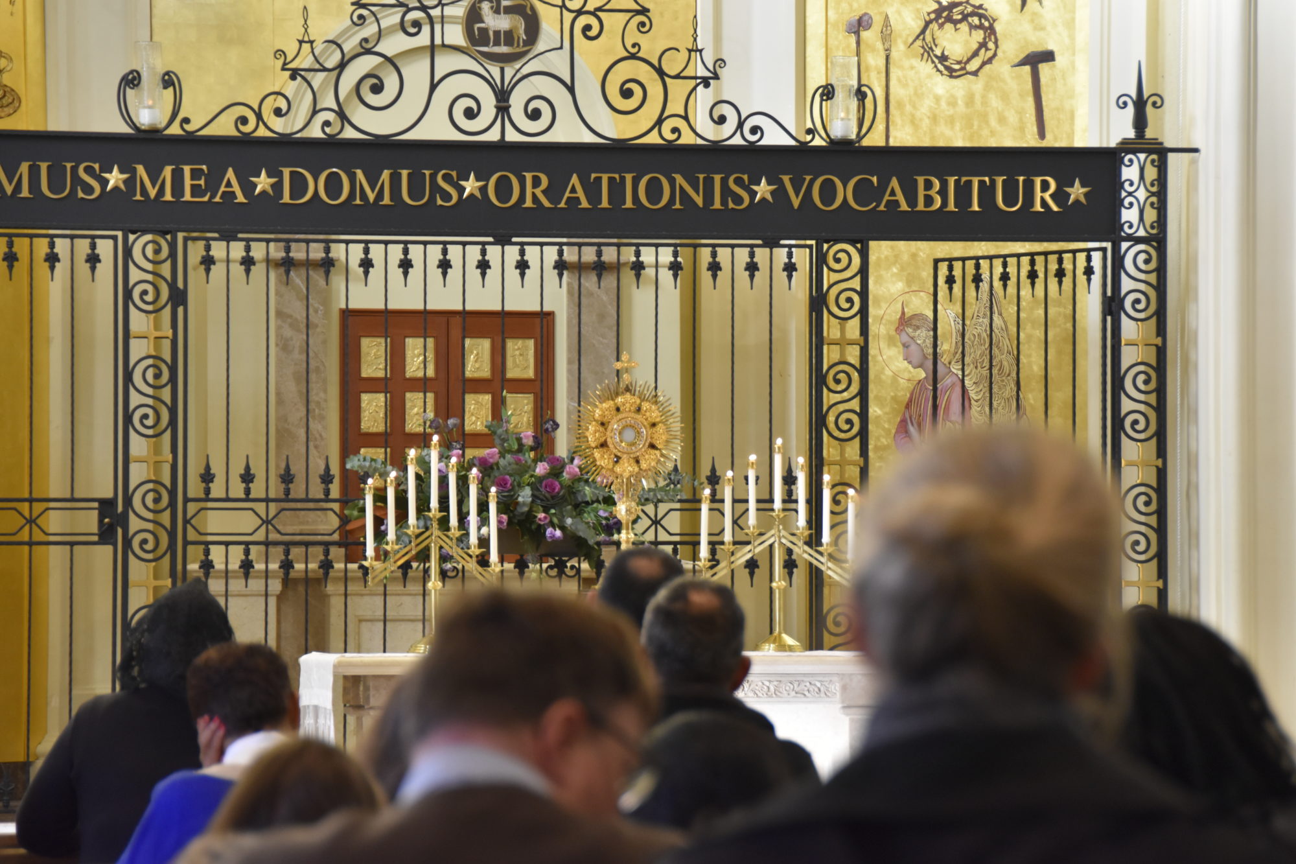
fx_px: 5669
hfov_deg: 13.0
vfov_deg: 8.7
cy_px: 432
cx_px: 648
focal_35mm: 158
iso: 1100
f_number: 5.3
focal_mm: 105
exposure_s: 1/60
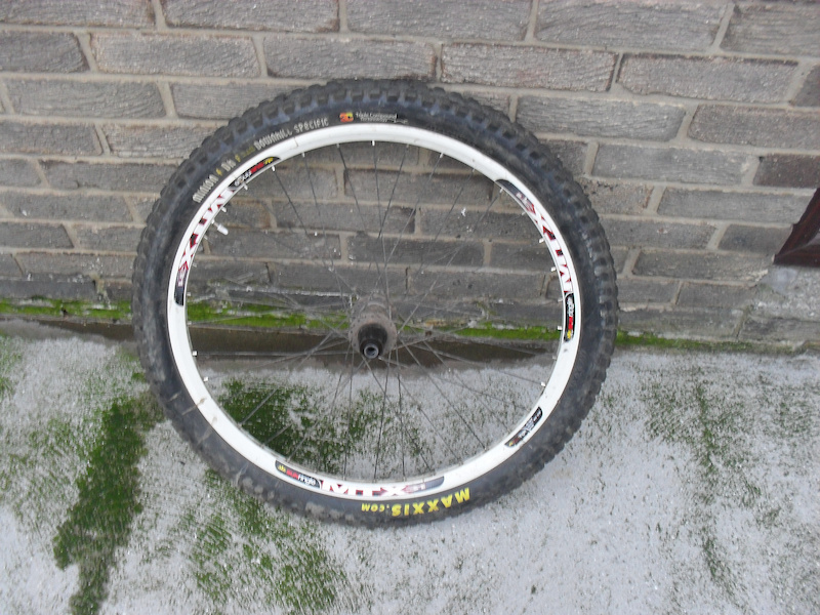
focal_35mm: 35
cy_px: 308
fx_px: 829
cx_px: 410
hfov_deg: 52.6
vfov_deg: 40.7
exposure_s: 1/30
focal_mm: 6.3
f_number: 3.2
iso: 200
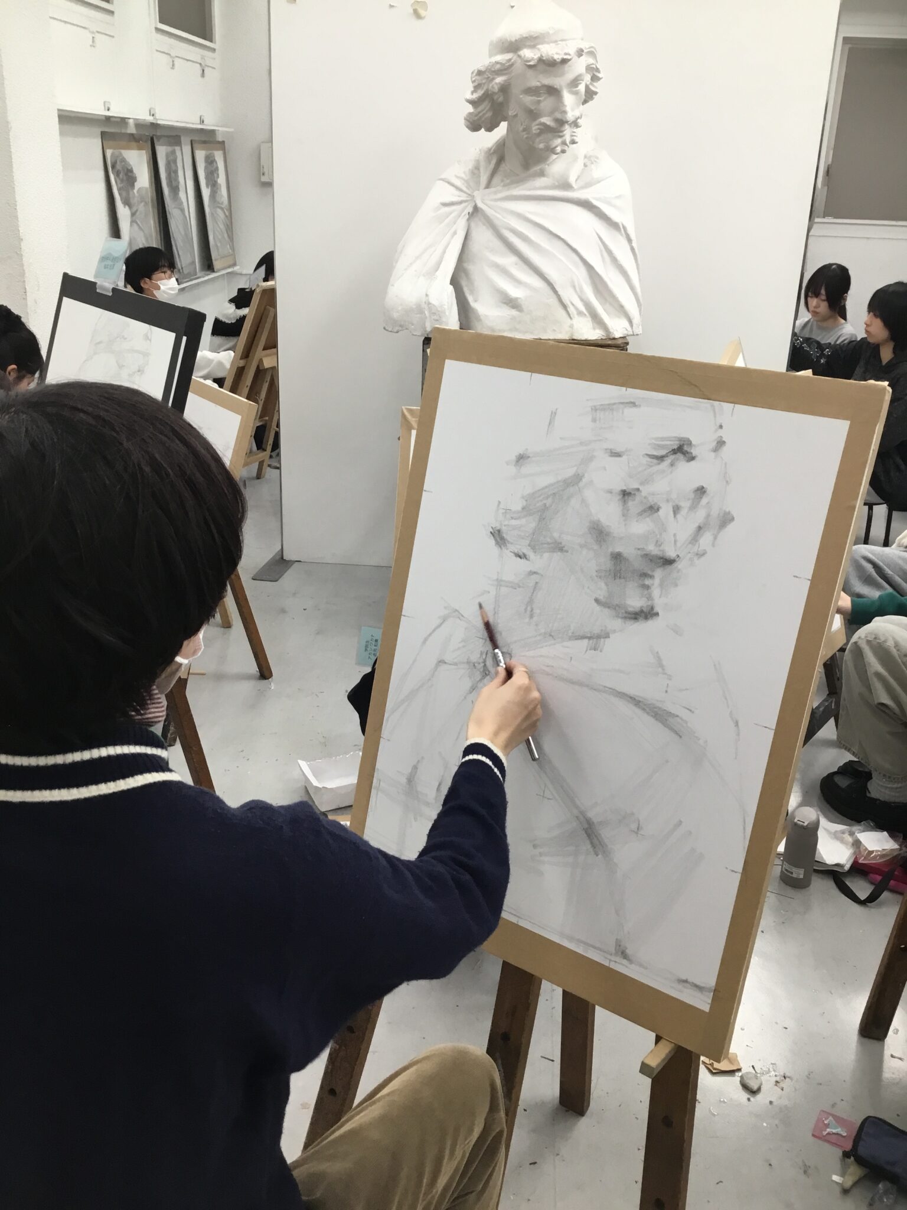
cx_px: 454
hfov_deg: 45.4
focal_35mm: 31
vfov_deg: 58.4
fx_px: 1083
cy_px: 605
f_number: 2.4
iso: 25
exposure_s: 1/40
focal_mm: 3.3
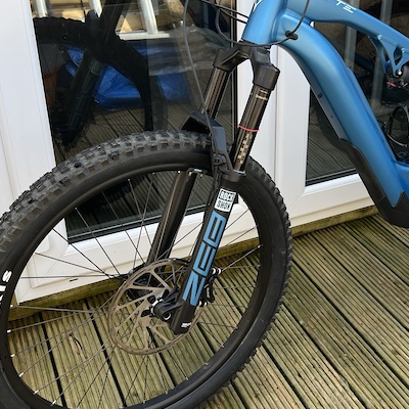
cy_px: 157
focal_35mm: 46
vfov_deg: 36.6
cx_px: 276
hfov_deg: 36.4
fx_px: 615
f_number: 1.5
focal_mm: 5.7
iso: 50
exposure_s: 1/448
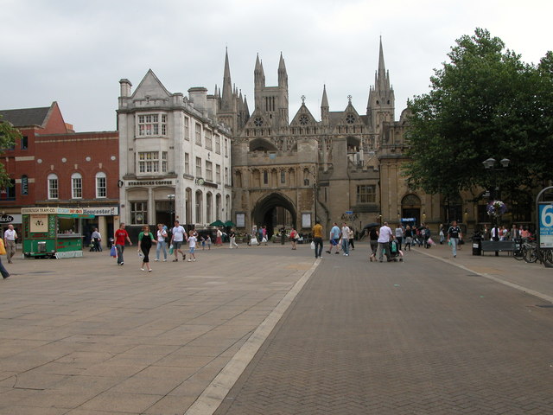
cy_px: 208
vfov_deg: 34.3
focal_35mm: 42
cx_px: 276
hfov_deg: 44.8
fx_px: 671
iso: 100
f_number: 4.6
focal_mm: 10.7
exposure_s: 1/116
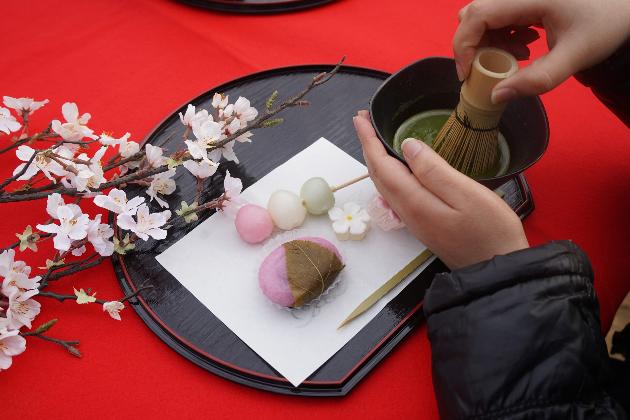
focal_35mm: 35
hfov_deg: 54.4
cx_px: 315
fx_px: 612
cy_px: 210
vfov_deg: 37.9
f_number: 5.6
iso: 100
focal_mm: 35
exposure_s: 1/100
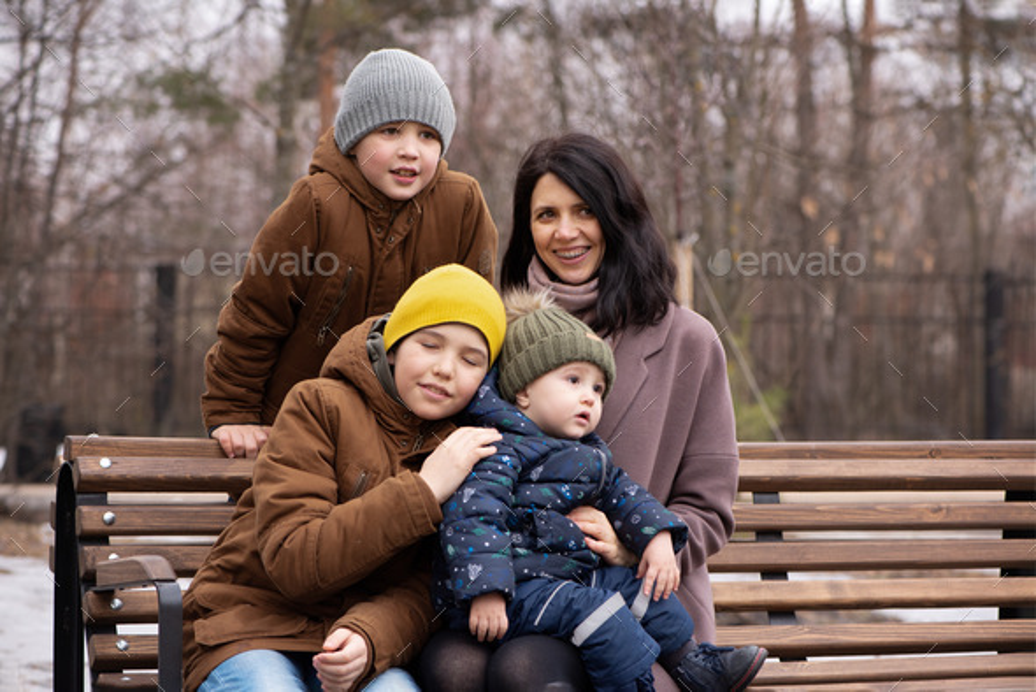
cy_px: 346
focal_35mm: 105
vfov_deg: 13.1
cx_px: 518
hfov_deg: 19.4
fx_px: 3023
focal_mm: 105
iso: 500
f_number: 6.3
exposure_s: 1/320
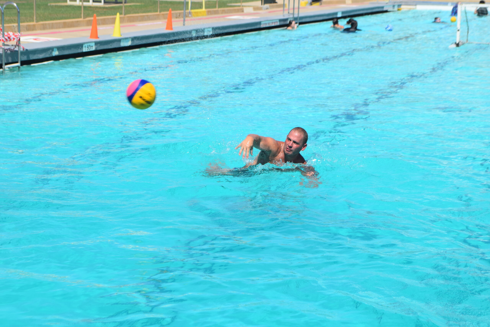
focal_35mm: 82
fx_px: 1123
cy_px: 164
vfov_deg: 16.6
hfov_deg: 24.6
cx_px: 245
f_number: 10
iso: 200
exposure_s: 1/400
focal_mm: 55
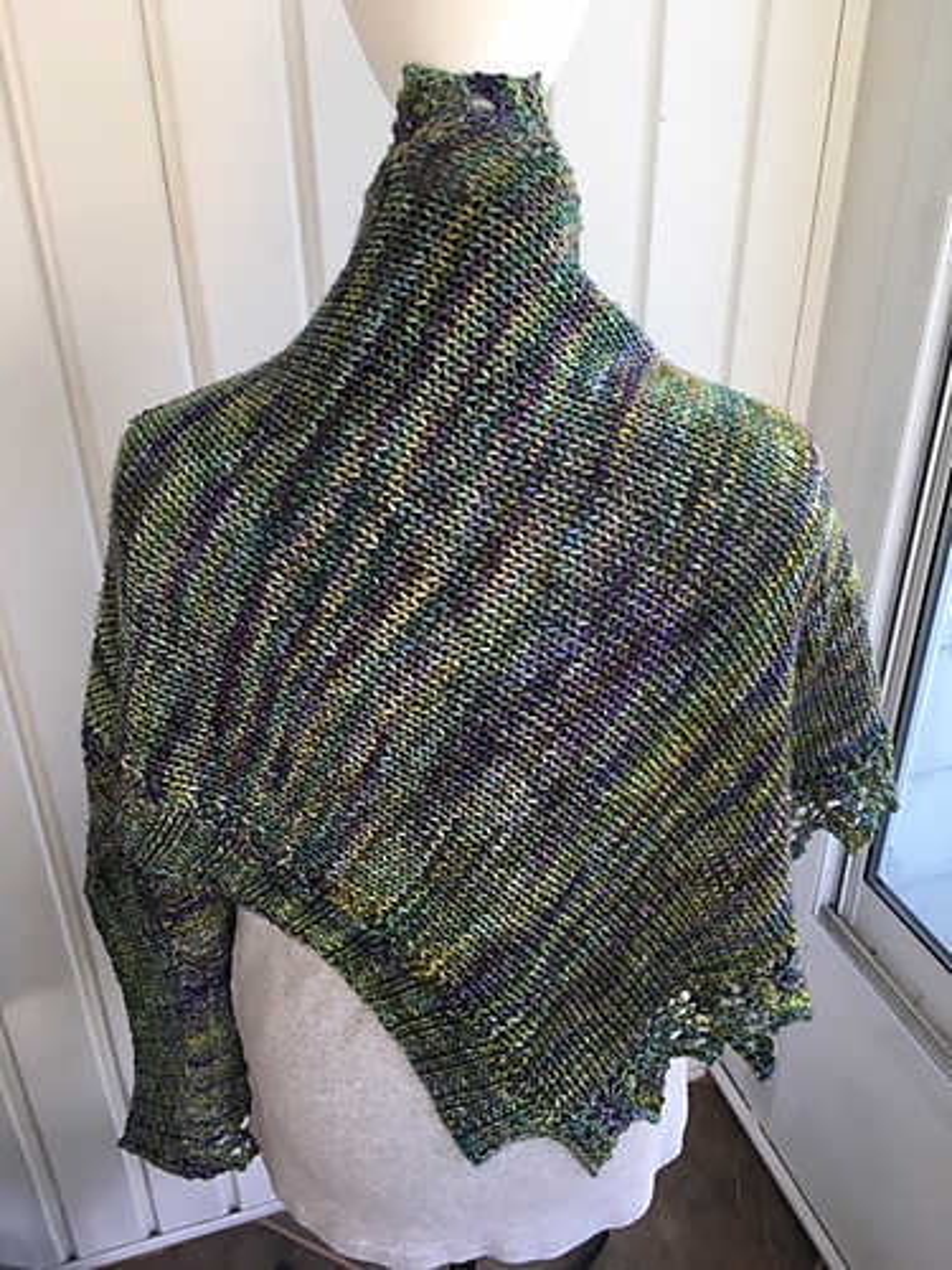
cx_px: 476
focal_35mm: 29
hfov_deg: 48.2
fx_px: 1063
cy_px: 635
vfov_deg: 61.7
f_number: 2.2
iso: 32
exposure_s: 1/40
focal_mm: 4.15
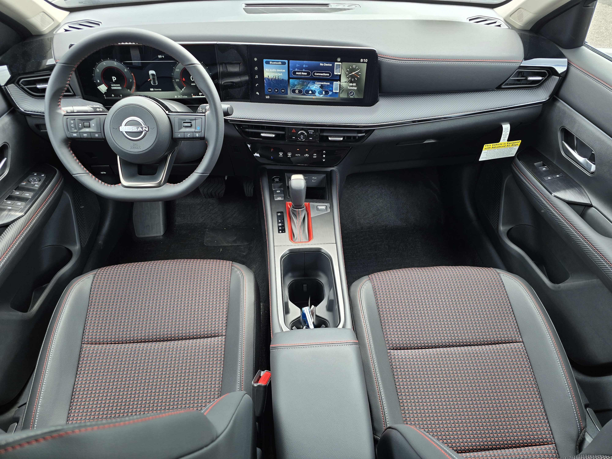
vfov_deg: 58.9
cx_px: 306
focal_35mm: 23
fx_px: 407
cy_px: 230
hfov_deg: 73.9
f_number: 1.7
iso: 40
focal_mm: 6.3
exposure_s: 1/180
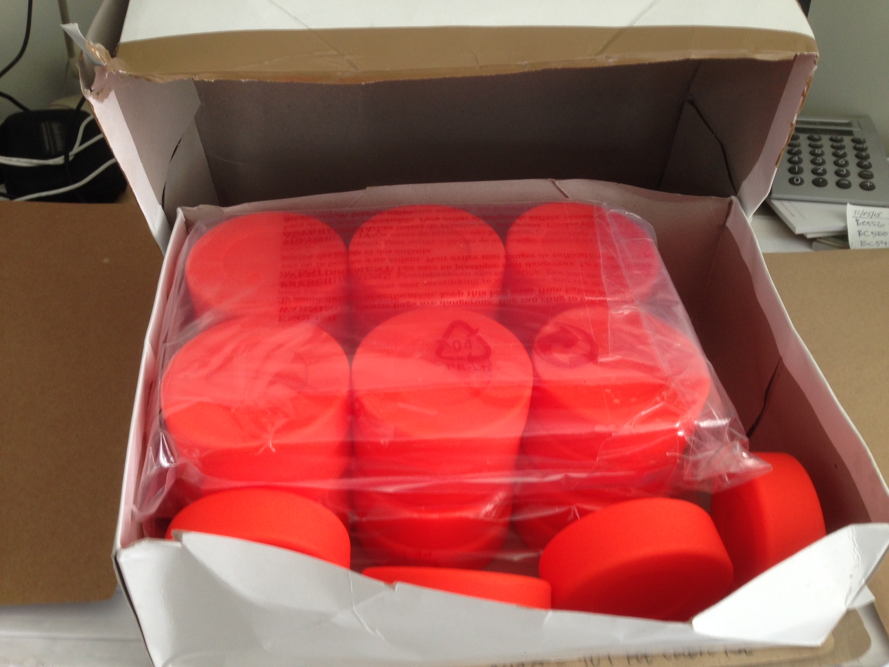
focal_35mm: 33
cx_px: 444
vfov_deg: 42.9
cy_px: 334
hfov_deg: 55.4
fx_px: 847
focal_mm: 4.12
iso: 50
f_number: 2.4
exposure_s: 1/24
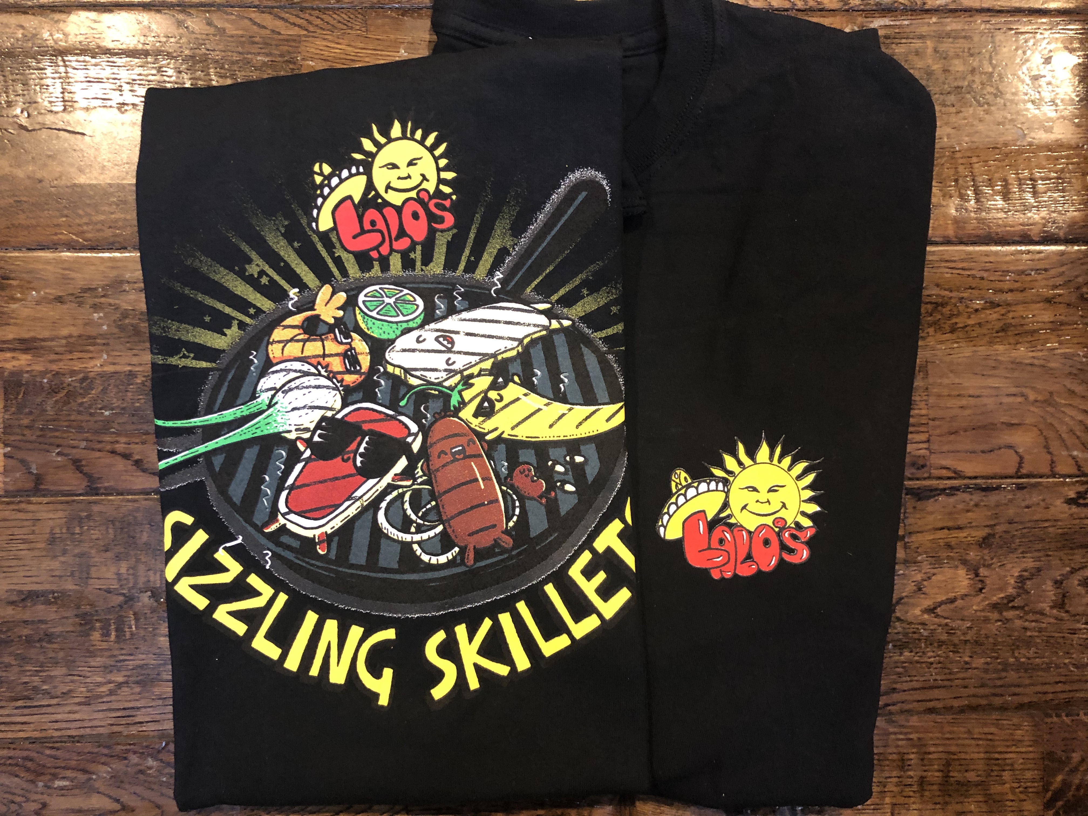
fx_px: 880
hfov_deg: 63.4
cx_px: 544
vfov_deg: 49.7
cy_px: 408
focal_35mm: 28
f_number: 1.8
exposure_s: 1/12
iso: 100
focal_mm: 4
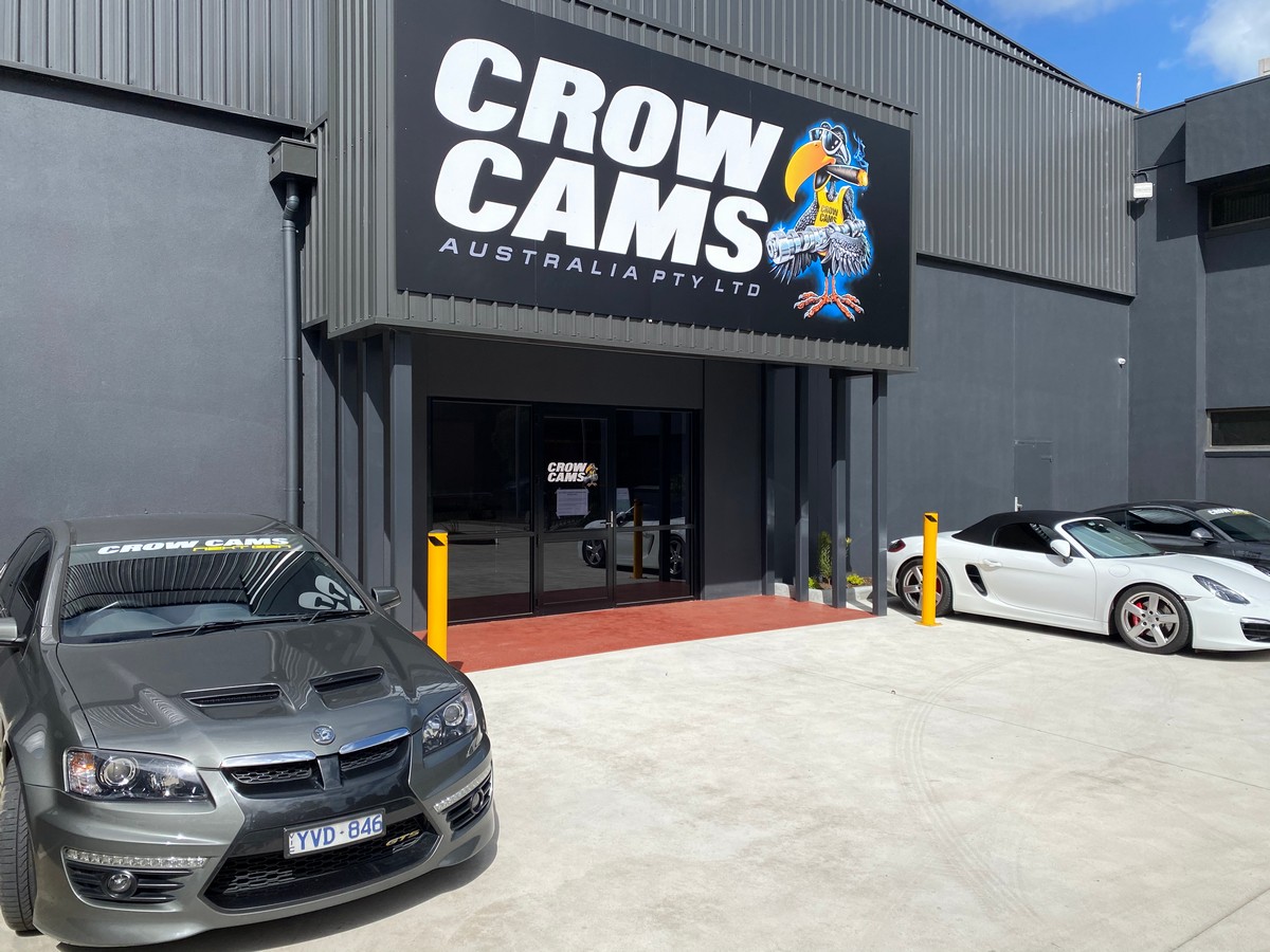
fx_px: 954
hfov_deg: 67.3
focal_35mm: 26
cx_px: 635
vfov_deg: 53.1
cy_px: 476
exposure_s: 1/5236
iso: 32
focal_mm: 4.25
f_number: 1.8
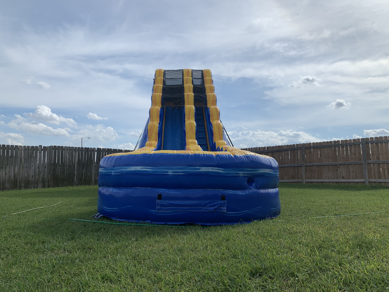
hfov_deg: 67.3
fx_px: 292
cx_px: 194
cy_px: 146
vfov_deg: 53.1
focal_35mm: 26
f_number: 1.8
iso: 25
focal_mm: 4.25
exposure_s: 1/5405
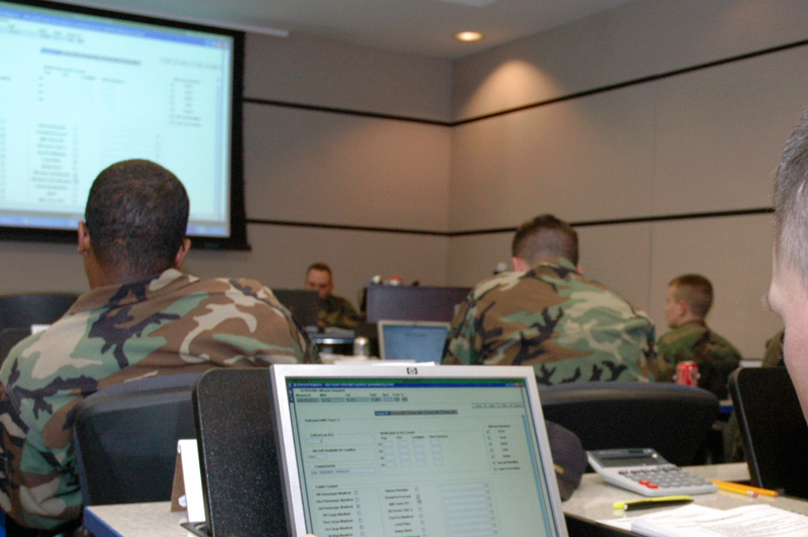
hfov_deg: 38.4
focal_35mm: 51
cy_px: 386
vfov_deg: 26.2
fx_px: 1143
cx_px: 543
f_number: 5.6
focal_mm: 22
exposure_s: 1/100
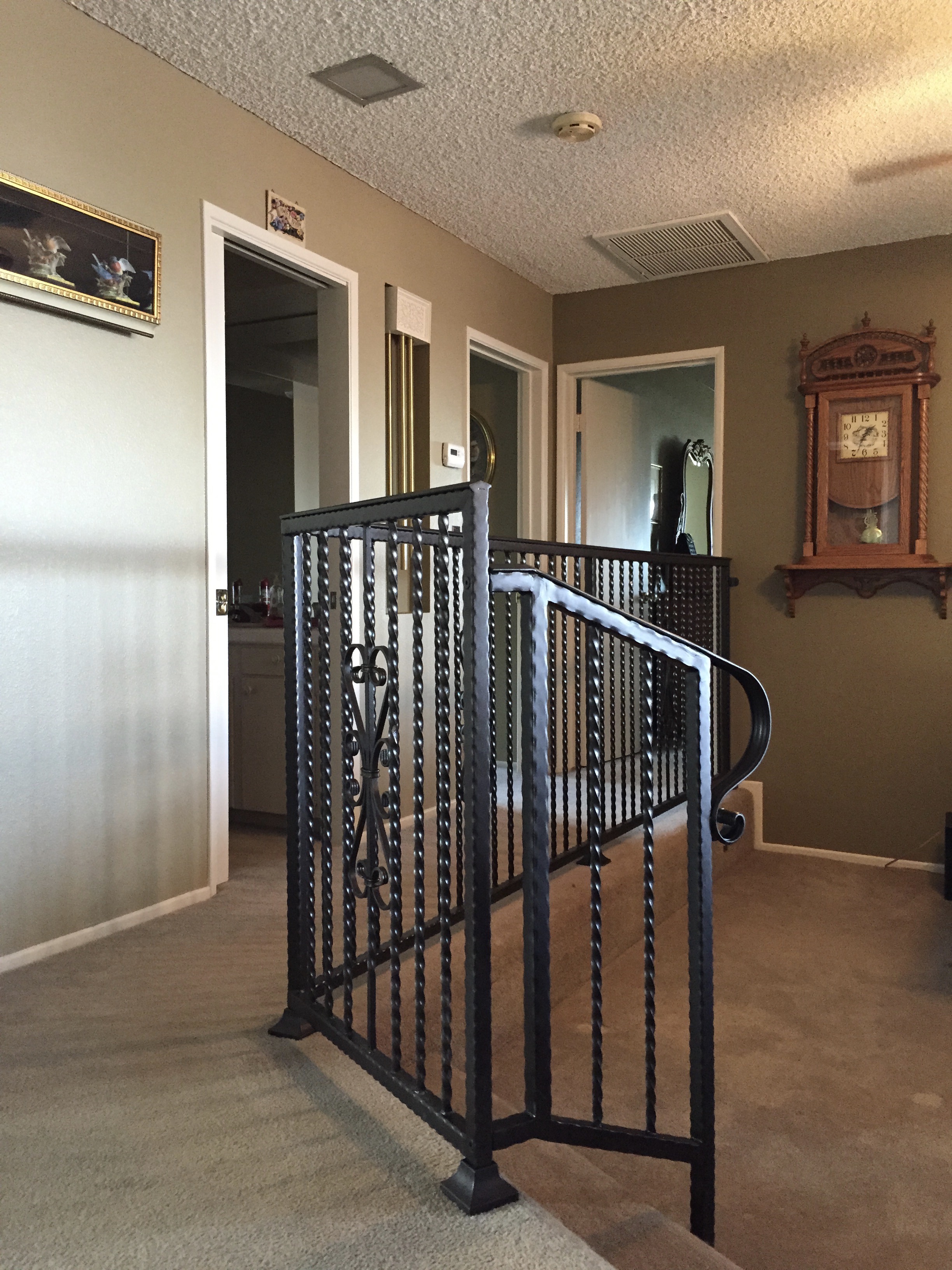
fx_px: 1063
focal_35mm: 29
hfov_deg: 48.2
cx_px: 476
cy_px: 635
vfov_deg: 61.7
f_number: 2.2
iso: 250
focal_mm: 4.15
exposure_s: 1/30
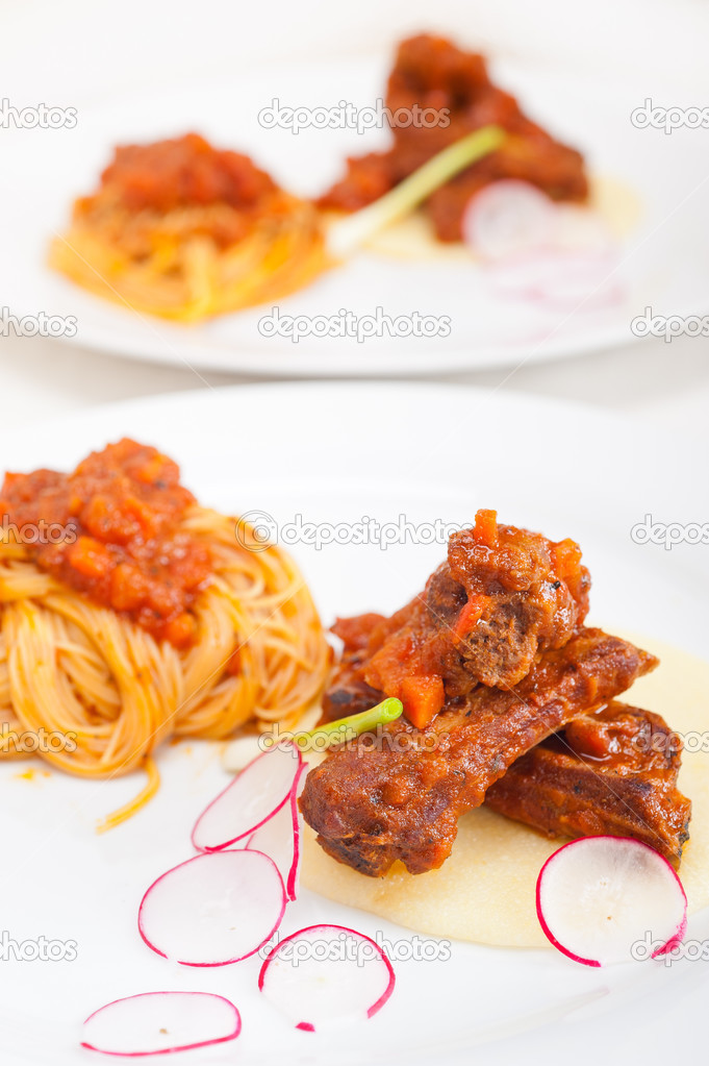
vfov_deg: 33.4
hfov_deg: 22.6
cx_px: 354
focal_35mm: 60
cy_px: 533
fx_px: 1774
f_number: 8
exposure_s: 1/160
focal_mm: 60
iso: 200
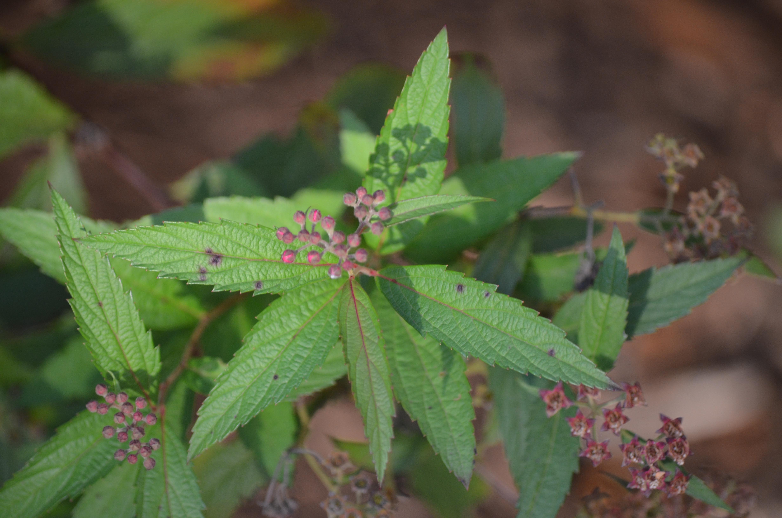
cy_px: 259
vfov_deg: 4.8
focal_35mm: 285
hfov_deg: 7.2
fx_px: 6178
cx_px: 391
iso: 640
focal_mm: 190
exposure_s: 1/250
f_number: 5.6
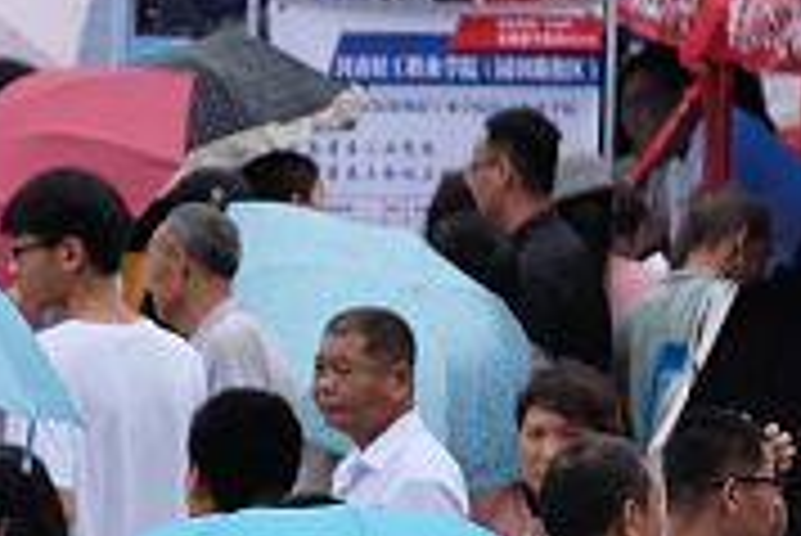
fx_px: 22468
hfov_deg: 2.0
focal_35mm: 1009
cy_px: 757
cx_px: -585
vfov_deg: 1.4
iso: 400
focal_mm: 99.8
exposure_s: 1/1000
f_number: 5
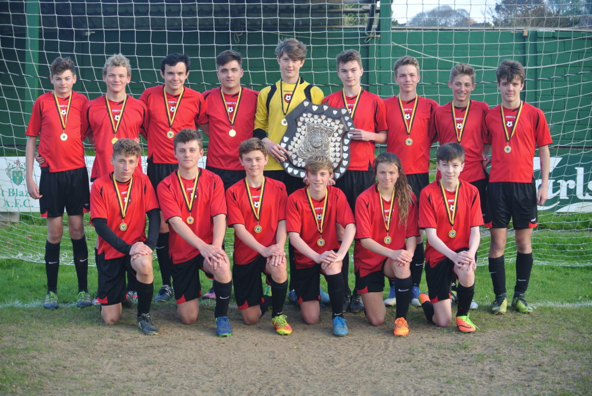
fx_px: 1333
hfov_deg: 25.0
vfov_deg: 16.9
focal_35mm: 81
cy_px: 198
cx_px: 296
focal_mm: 30
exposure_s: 1/100
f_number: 3.8
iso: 100
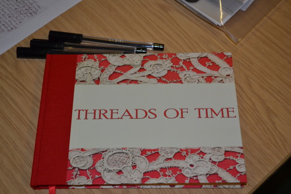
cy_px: 97
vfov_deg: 25.8
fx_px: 424
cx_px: 146
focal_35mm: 52
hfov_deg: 37.9
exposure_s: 1/60
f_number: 5
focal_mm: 35
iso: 560
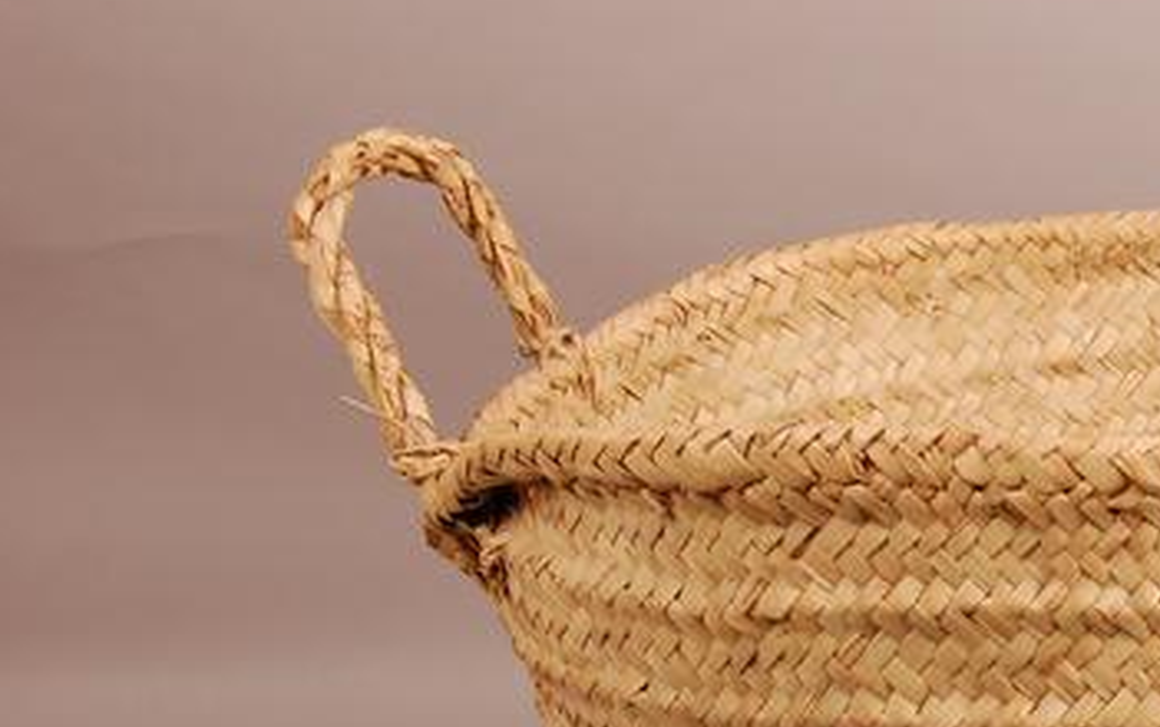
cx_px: 1102
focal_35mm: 103
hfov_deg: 19.7
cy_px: 691
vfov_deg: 12.6
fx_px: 3258
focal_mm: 35
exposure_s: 1/125
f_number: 11
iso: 200
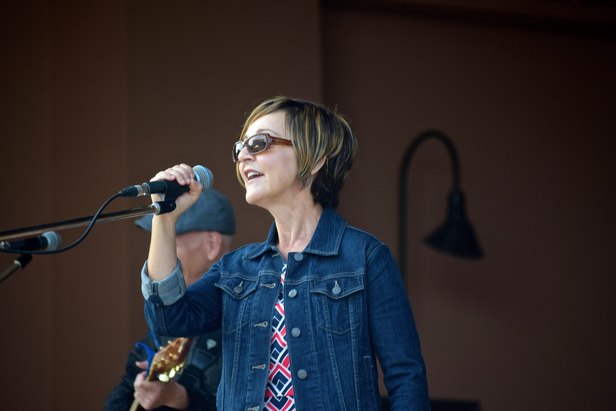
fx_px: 3850
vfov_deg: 6.1
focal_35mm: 225
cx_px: 308
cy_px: 206
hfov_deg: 9.1
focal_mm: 150
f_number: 5
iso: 400
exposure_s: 1/320
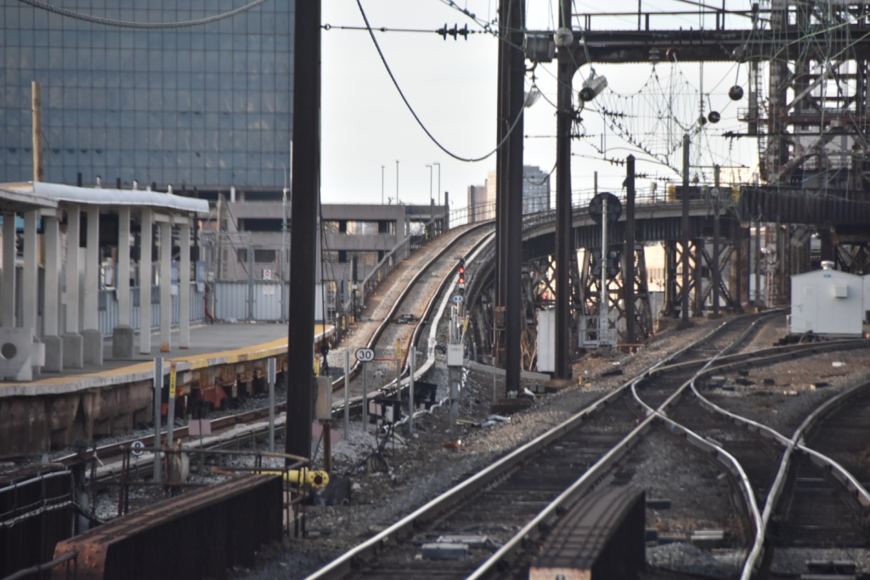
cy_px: 290
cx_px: 435
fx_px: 7251
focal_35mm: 300
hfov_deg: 6.9
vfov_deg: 4.6
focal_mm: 200
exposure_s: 1/400
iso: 800
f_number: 5.6
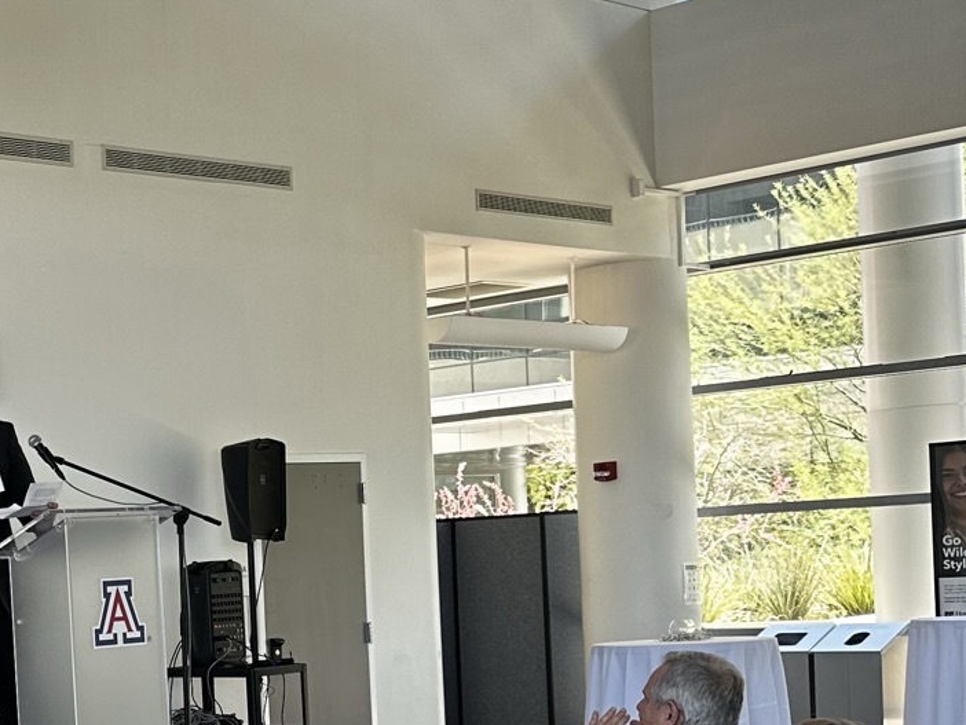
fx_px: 1954
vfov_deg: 20.6
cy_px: 649
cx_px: -279
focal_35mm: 70
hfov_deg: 24.4
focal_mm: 6.86
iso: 64
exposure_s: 1/157
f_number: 1.78
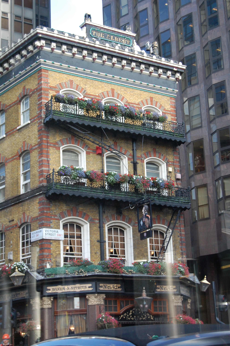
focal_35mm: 68
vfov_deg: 29.9
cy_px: 173
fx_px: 648
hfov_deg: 20.1
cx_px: 115
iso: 800
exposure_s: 1/250
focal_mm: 45
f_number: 5.3
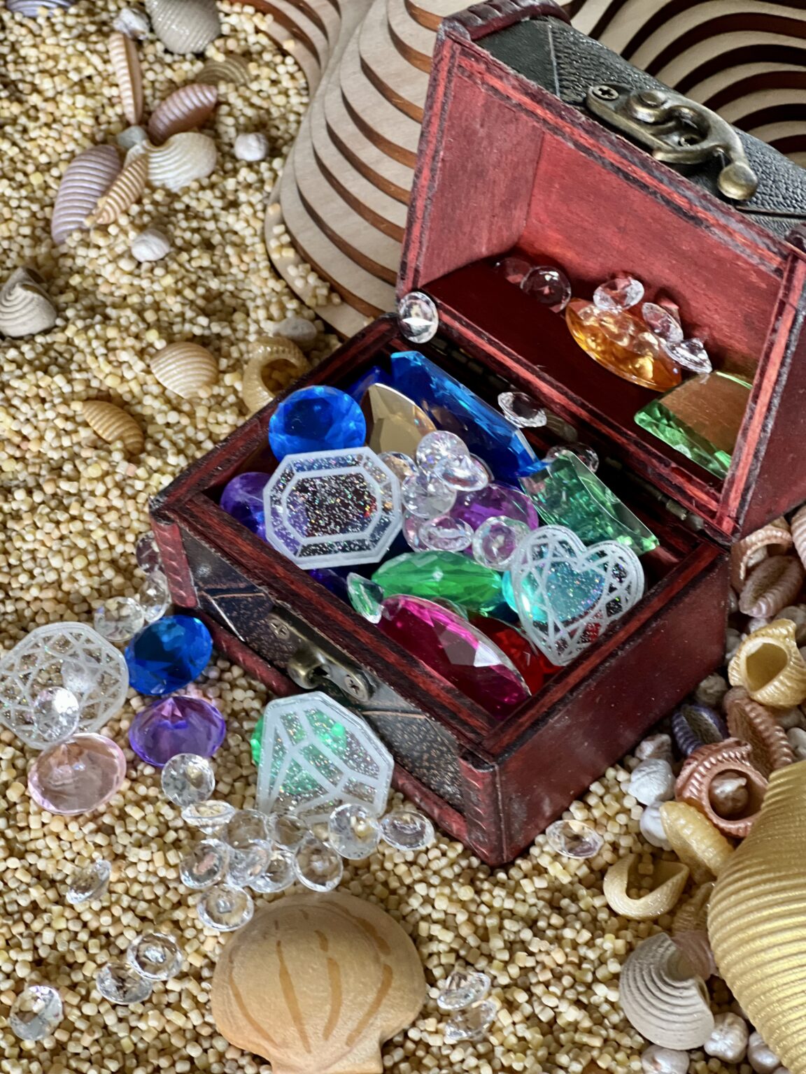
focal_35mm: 77
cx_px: 403
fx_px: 2390
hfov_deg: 19.1
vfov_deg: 25.3
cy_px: 537
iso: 400
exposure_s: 1/31
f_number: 2.8
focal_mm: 9
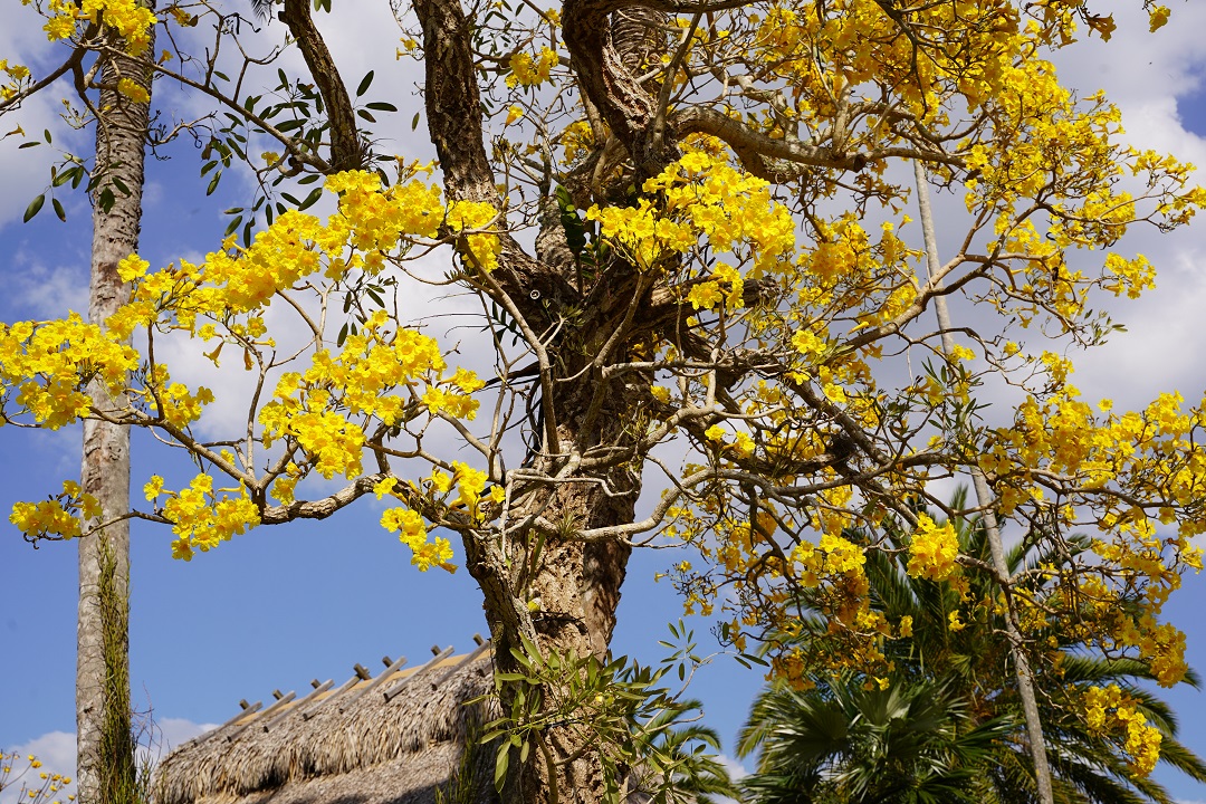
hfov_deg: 42.7
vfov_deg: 29.2
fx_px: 1541
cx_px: 603
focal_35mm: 46
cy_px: 402
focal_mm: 46
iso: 100
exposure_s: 1/200
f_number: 10
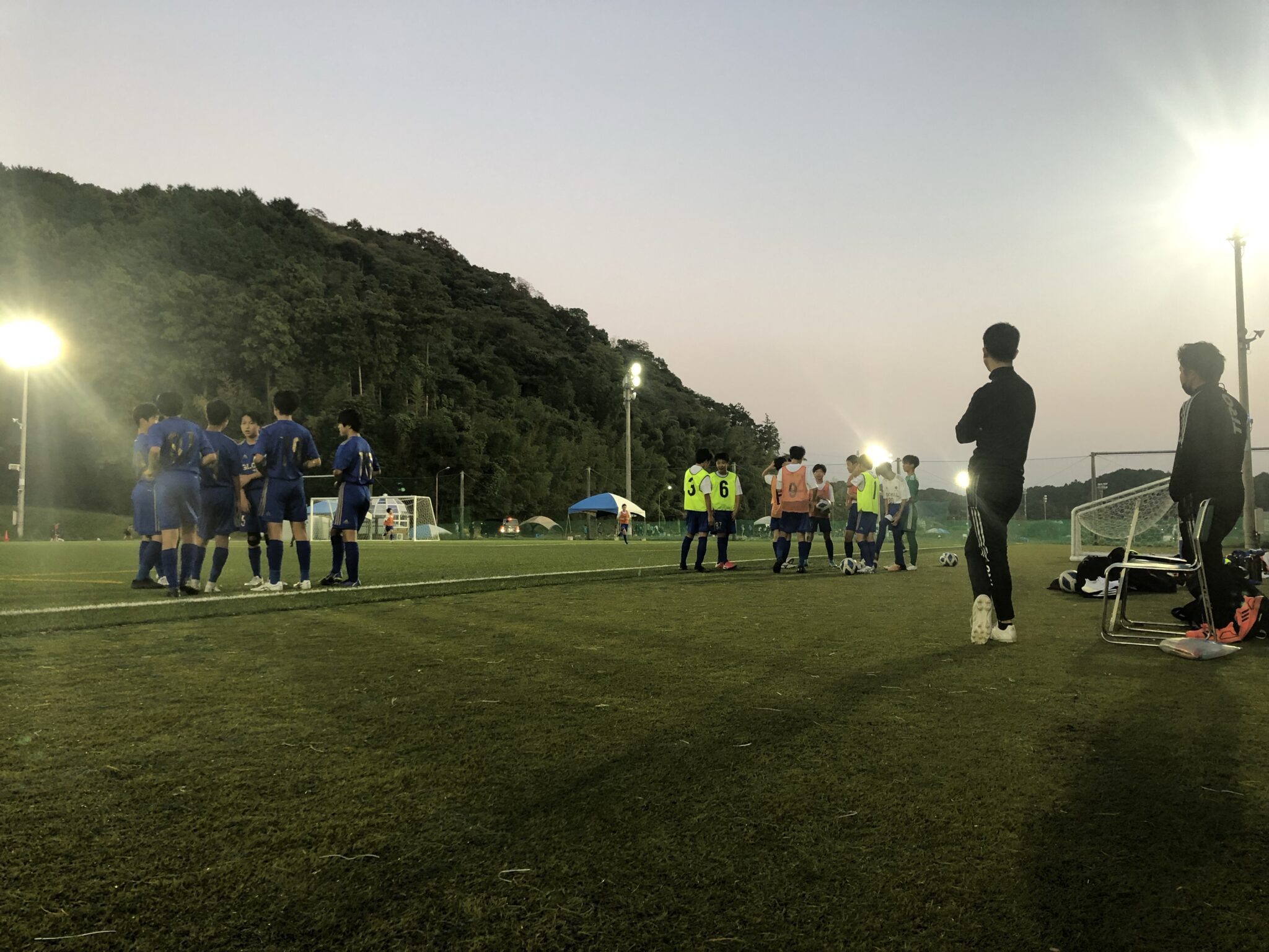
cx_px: 634
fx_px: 1026
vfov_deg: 49.7
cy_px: 476
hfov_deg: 63.4
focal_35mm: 28
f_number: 1.8
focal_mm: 4
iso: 40
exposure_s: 1/15
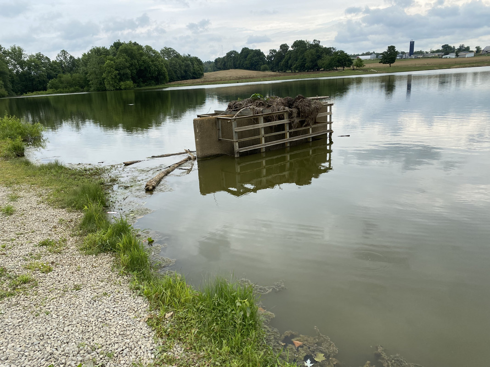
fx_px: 368
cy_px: 184
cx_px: 245
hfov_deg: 67.3
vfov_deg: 53.1
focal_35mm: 26
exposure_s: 1/1072
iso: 32
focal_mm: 4.25
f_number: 1.8
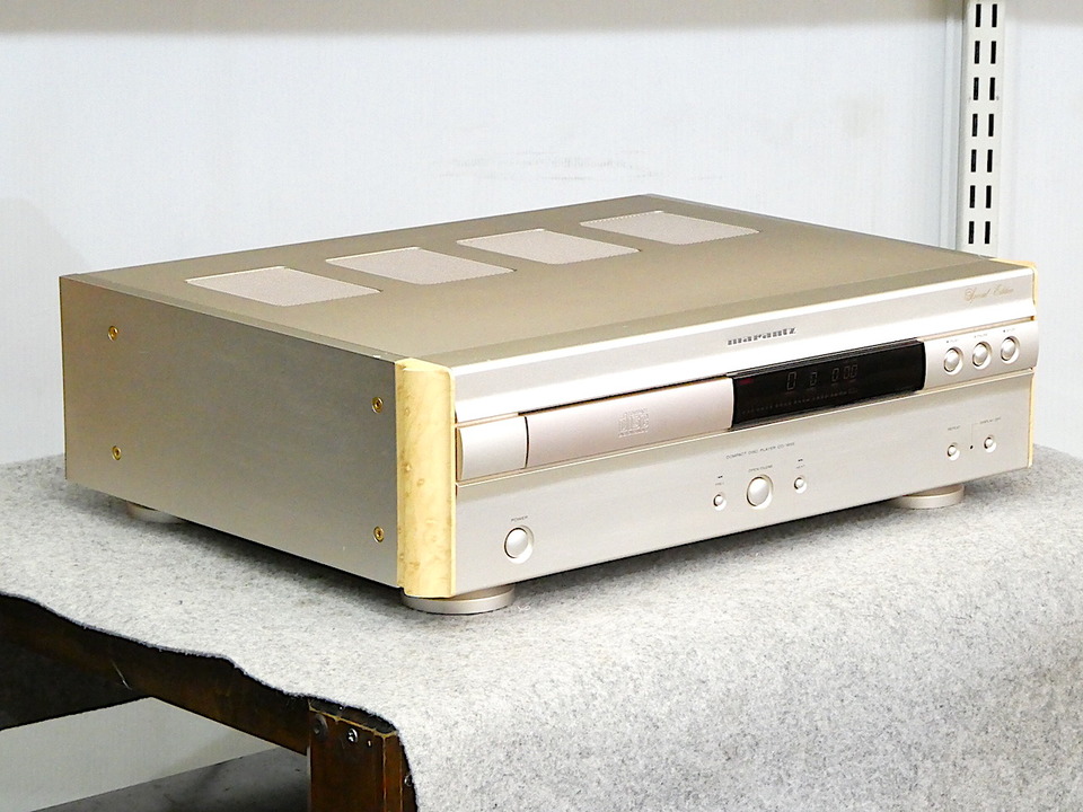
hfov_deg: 17.1
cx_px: 542
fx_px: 3598
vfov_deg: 12.9
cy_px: 406
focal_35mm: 115
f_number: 7.1
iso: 1600
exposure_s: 1/40
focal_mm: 20.6
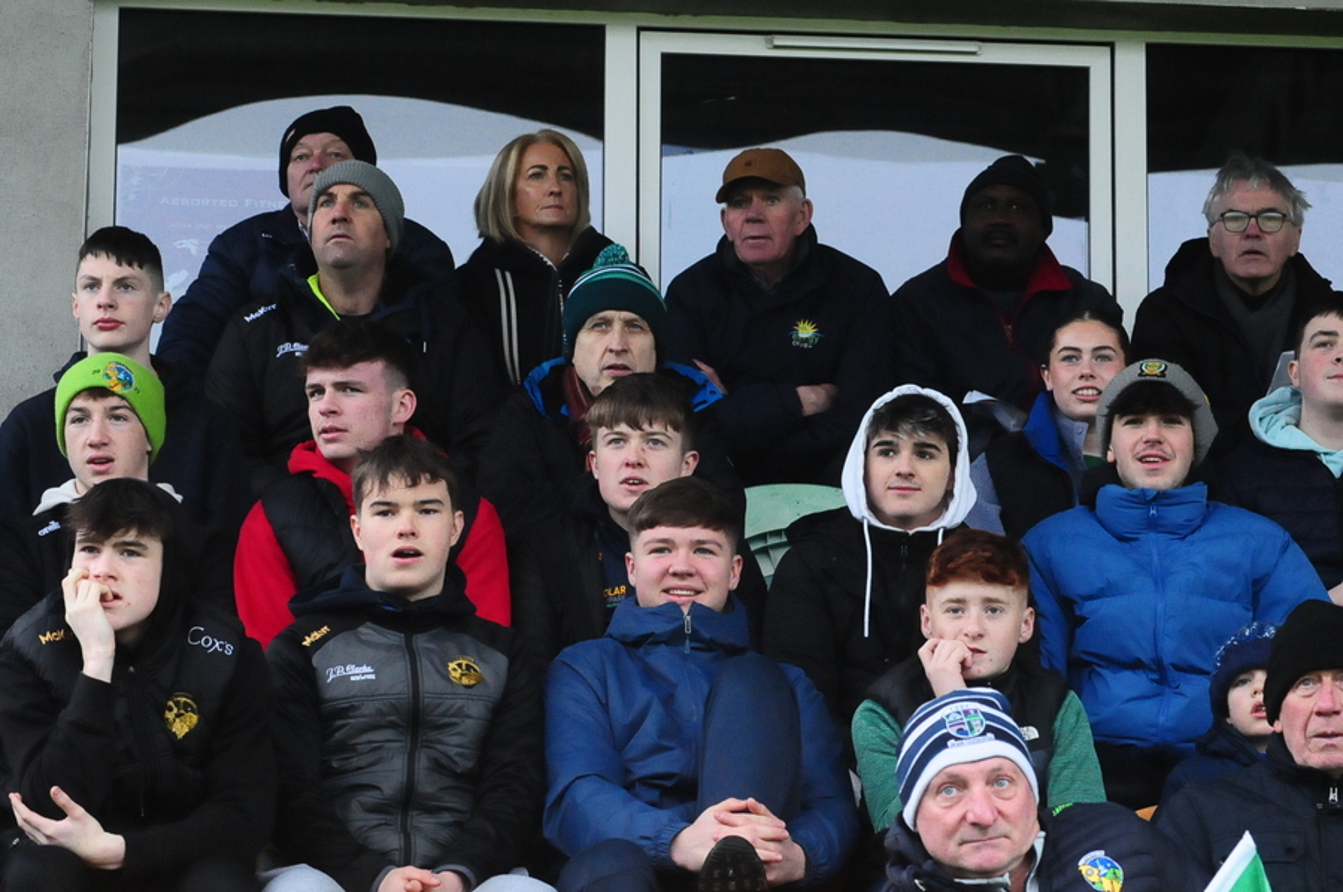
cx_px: 672
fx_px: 5869
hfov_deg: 13.1
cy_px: 446
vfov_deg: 8.7
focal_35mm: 158
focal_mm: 105
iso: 3200
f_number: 7.1
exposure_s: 1/200
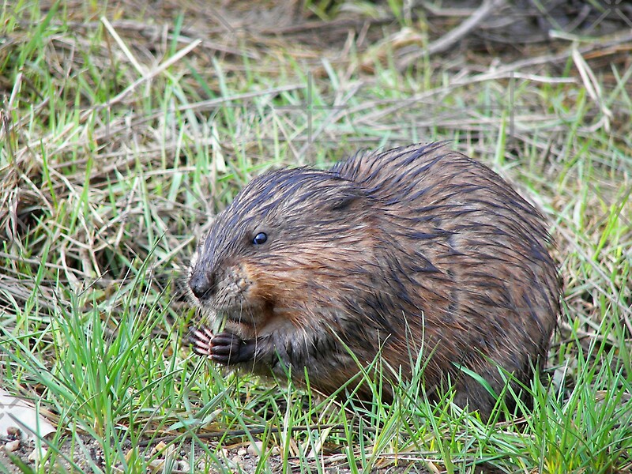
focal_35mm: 403
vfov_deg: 3.7
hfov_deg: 4.9
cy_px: 237
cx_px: 316
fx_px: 7358
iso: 50
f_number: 3.6
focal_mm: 66.9
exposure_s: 1/160
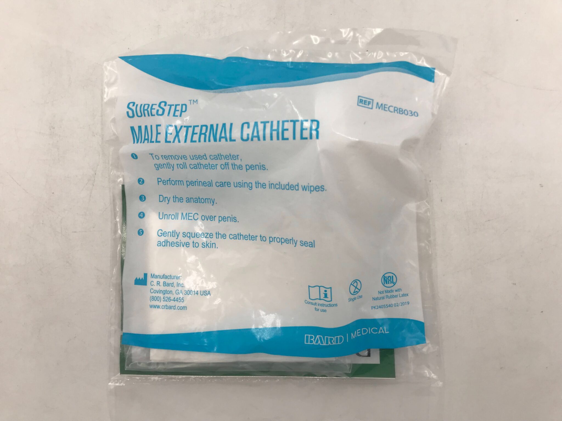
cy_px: 210
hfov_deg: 63.4
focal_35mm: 28
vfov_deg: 49.7
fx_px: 455
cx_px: 281
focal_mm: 3.99
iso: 20
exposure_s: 1/259
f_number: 1.8
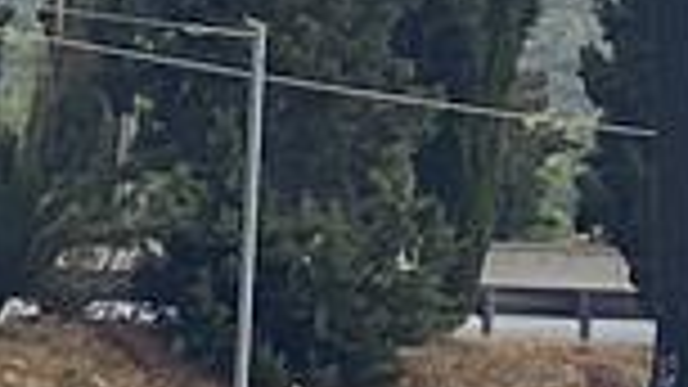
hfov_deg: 4.8
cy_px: 1058
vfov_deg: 2.7
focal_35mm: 445
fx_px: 8117
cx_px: -189
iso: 20
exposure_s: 1/444
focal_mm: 6
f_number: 2
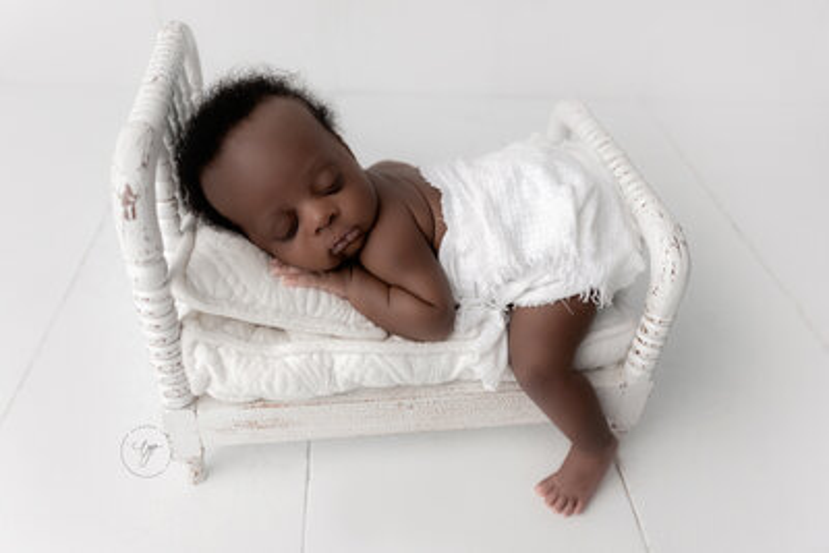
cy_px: 276
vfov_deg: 43.0
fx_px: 703
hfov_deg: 61.1
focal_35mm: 30
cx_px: 414
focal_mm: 30.5
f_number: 2.8
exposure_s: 1/125
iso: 160
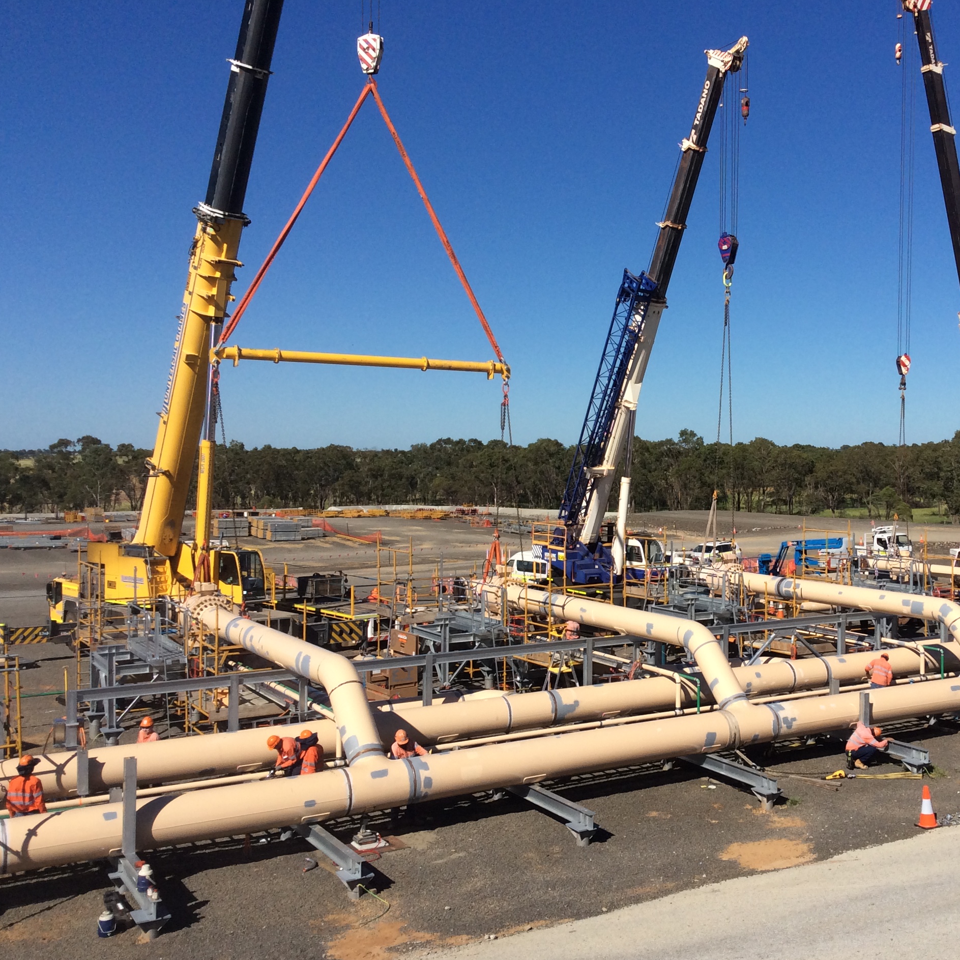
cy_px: 474
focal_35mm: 40
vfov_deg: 41.9
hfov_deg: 41.3
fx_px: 1255
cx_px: 647
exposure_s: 1/2488
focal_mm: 3.3
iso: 32
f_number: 2.4
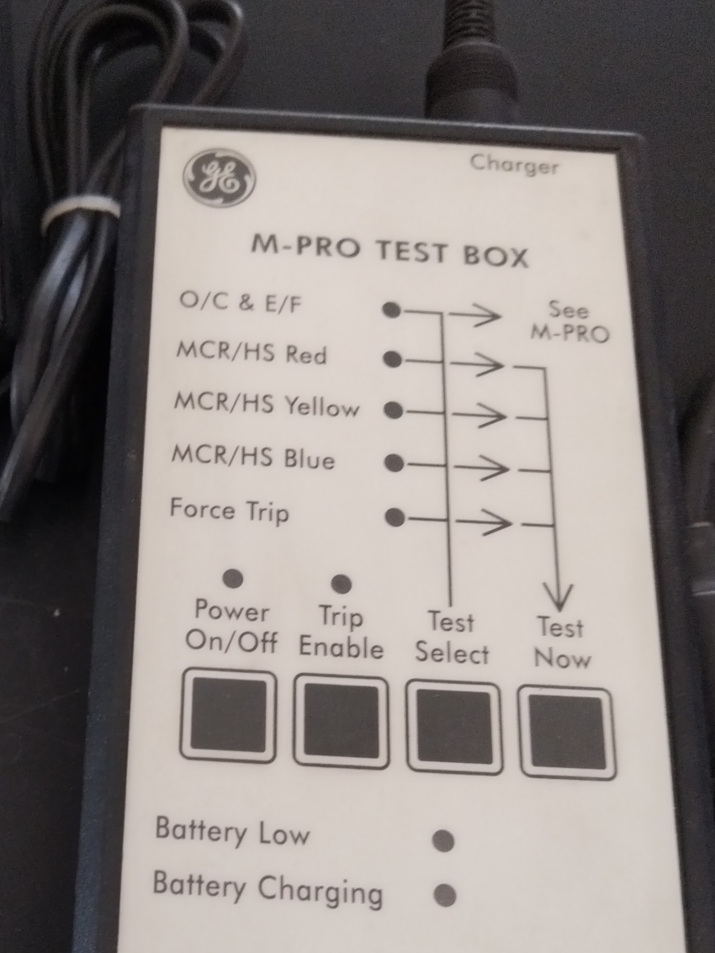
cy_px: 644
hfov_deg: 30.3
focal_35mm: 47
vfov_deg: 39.9
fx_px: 1294
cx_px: 163
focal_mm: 4.75
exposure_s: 1/25
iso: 862
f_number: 1.8
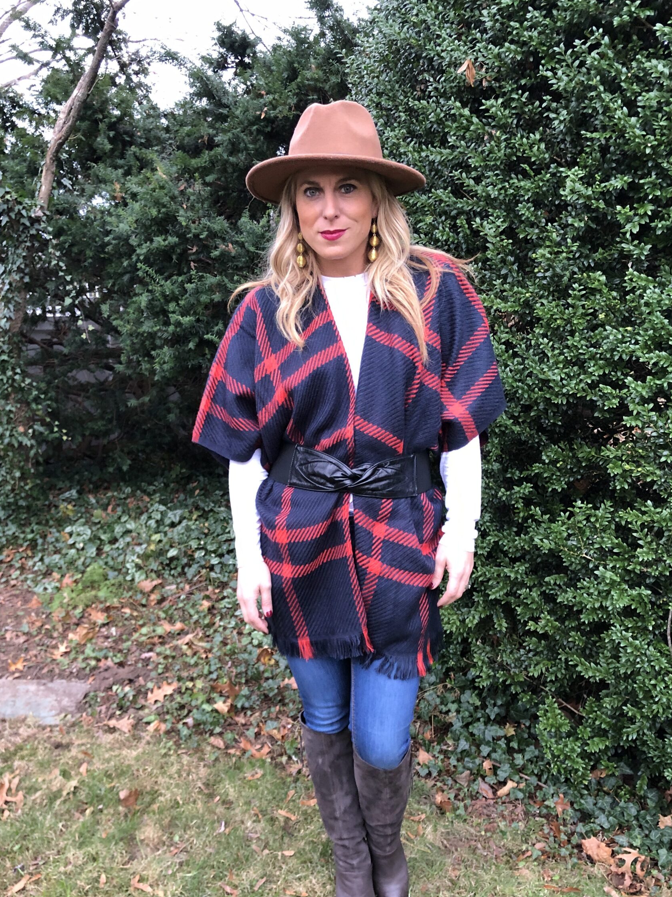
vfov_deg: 56.6
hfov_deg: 44.1
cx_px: 310
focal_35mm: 32
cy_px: 506
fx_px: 828
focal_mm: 3.99
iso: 64
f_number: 1.8
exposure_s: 1/17
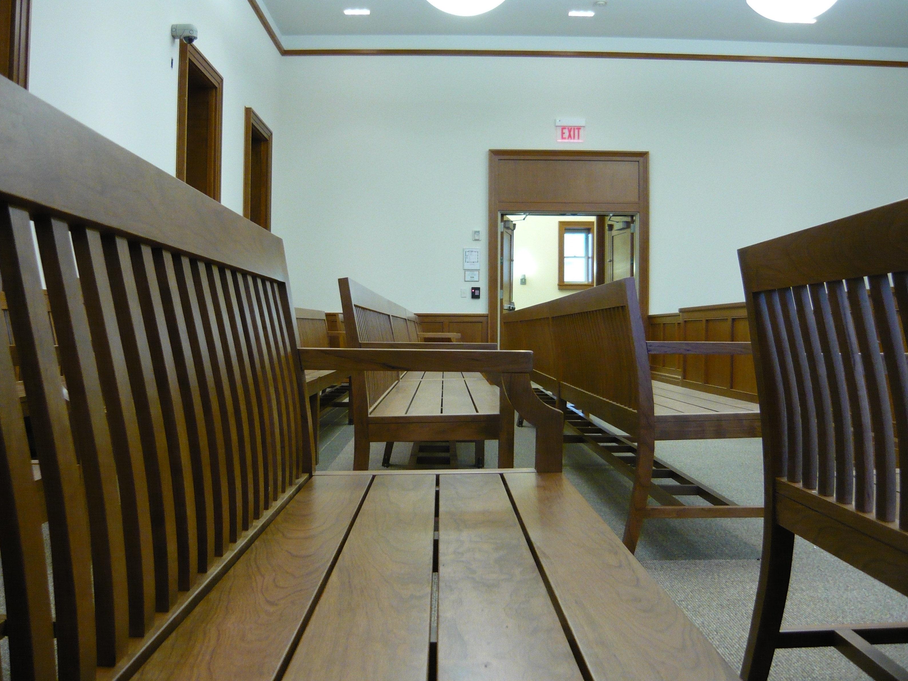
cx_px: 444
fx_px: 892
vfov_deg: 41.8
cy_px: 334
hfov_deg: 54.0
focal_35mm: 34
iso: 320
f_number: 2.8
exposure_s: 1/30
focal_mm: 5.5
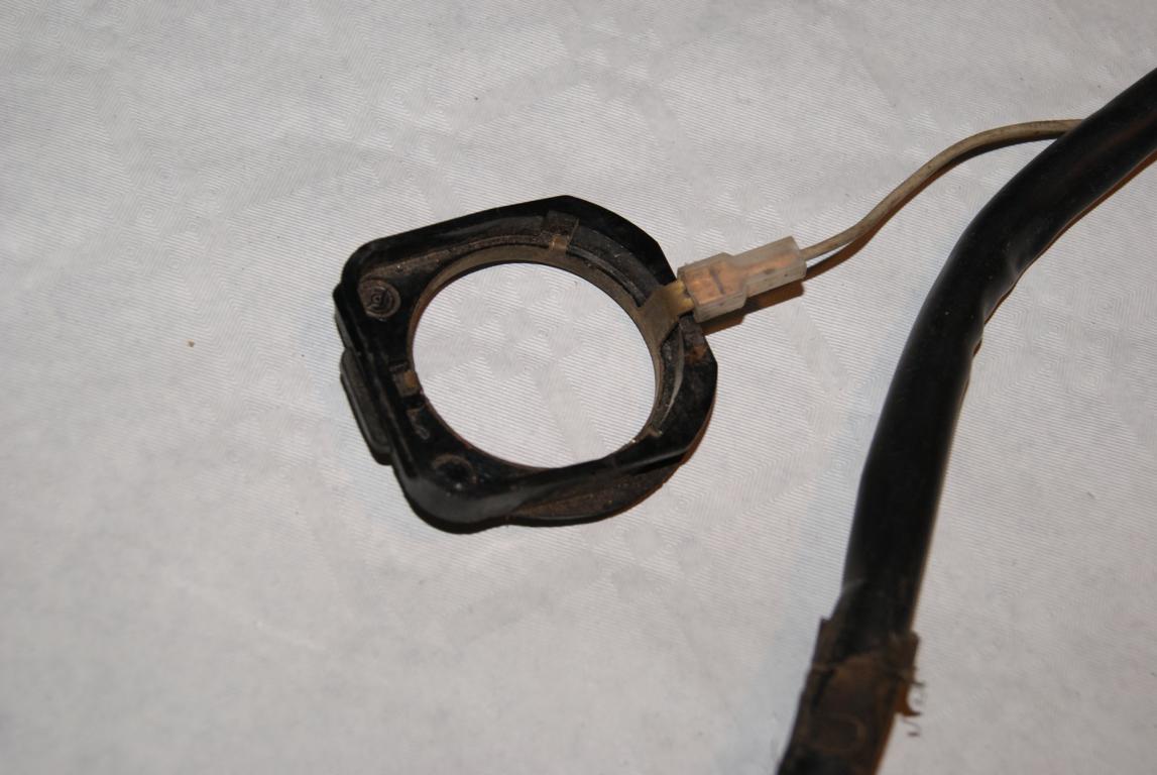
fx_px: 1689
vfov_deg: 25.8
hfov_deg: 37.8
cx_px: 578
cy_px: 388
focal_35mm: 52
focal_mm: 35
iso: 400
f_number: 5.6
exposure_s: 1/60
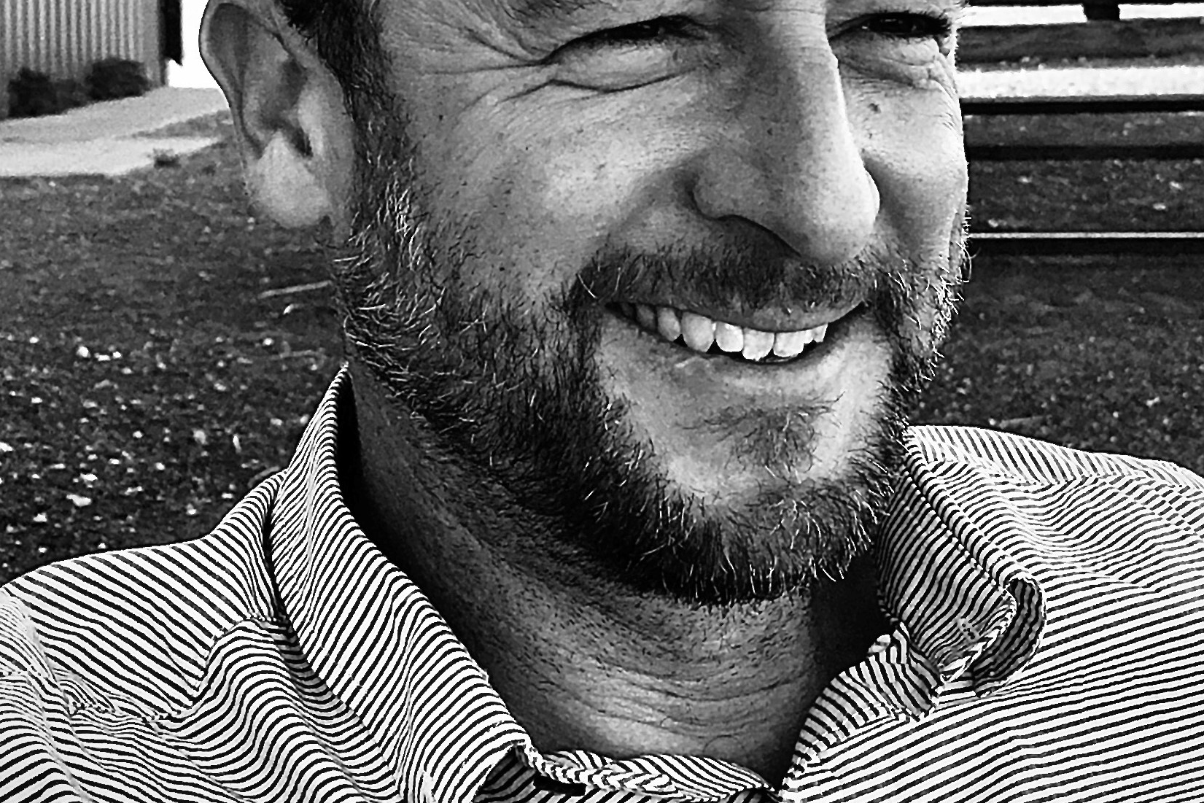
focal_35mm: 41
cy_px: 173
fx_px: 1371
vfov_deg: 31.9
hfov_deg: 47.4
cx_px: 613
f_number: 2.2
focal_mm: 4.15
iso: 25
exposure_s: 1/409
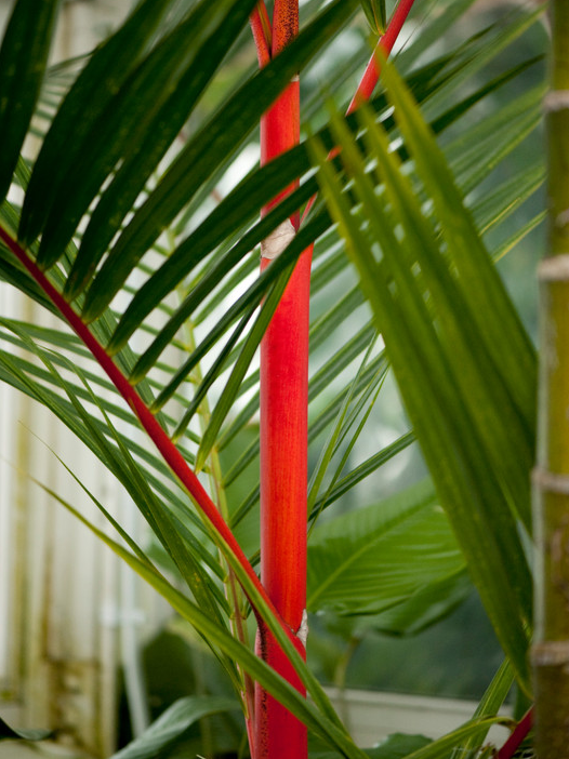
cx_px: 284
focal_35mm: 115
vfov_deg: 17.1
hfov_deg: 12.9
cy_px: 347
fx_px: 2522
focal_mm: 105
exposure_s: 1/160
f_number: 3
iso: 800
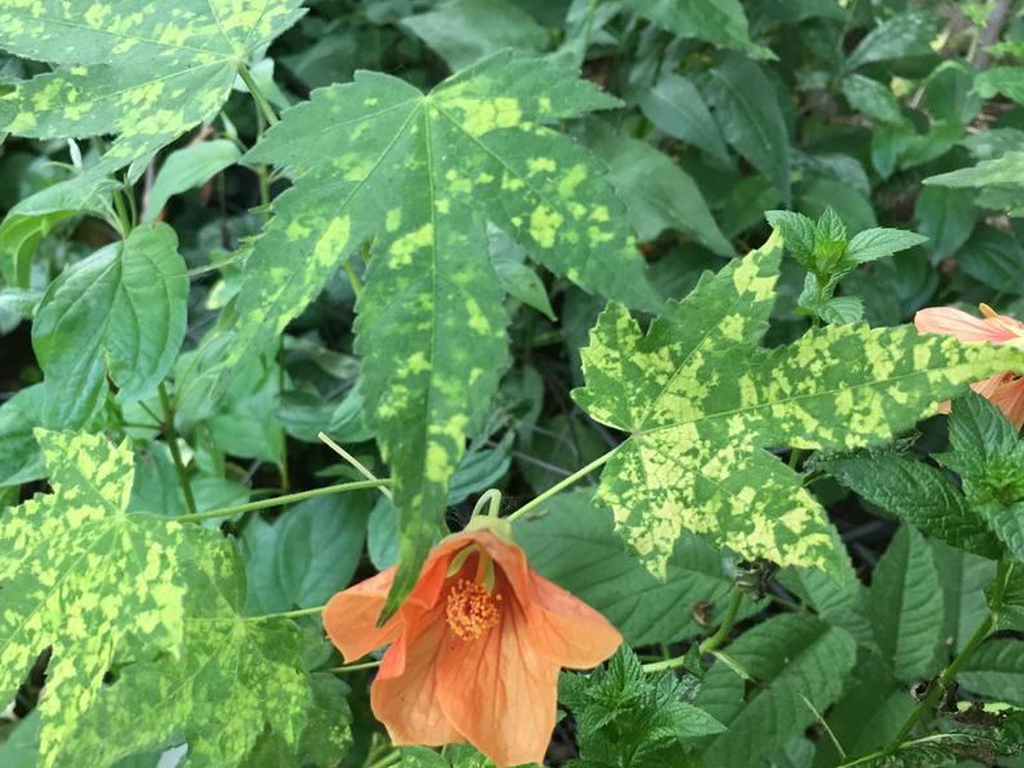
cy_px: 460
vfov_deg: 38.5
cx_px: 452
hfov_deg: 50.0
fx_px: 1095
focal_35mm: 37
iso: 40
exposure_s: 1/15
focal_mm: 4.15
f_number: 2.2
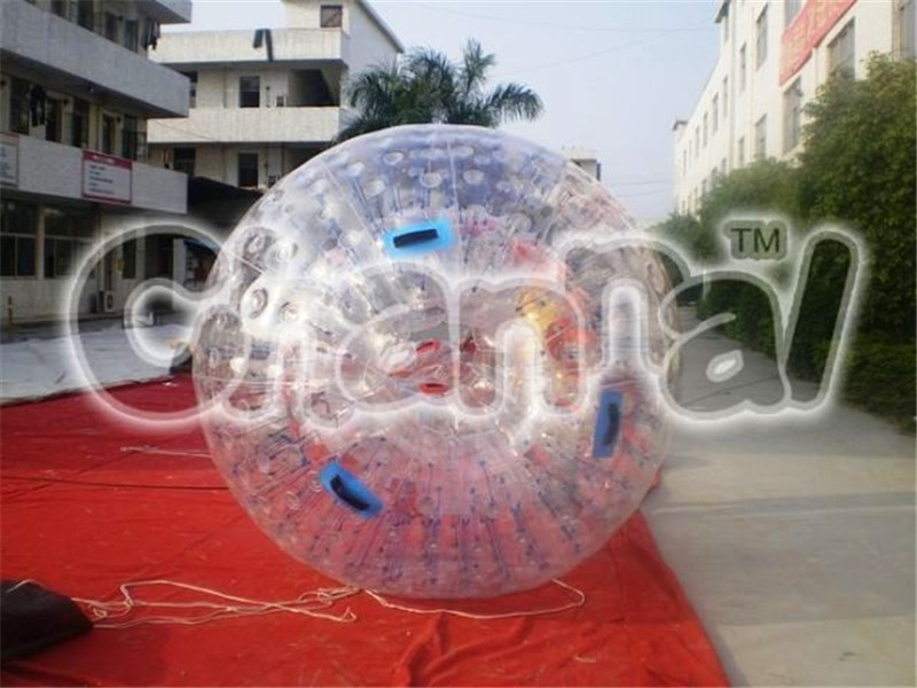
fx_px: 1007
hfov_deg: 49.0
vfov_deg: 37.7
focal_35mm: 38
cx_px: 458
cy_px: 344
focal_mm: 6.3
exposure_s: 1/160
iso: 64
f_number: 4.6
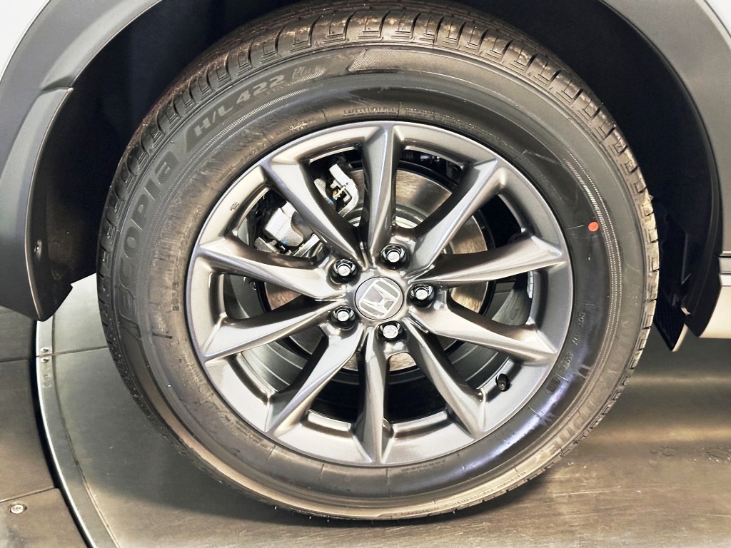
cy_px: 274
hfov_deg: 39.7
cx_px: 366
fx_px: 1014
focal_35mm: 48
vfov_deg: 30.3
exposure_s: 1/24
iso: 640
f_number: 1.78
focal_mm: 6.86
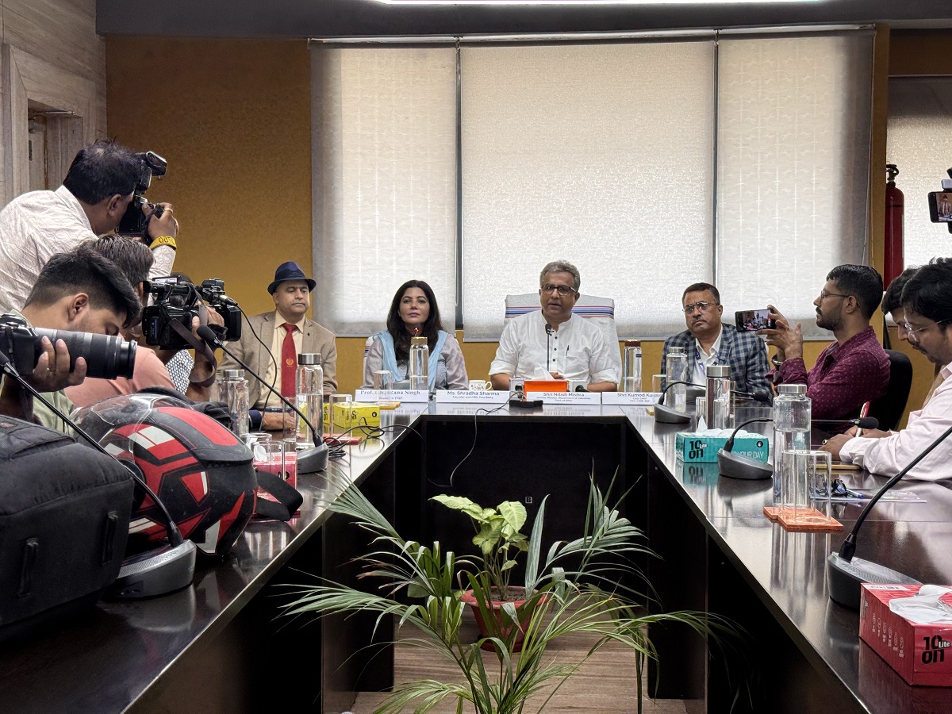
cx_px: 476
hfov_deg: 39.7
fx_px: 1320
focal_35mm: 48
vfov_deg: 30.3
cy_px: 357
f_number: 1.78
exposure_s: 1/100
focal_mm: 6.76
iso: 50
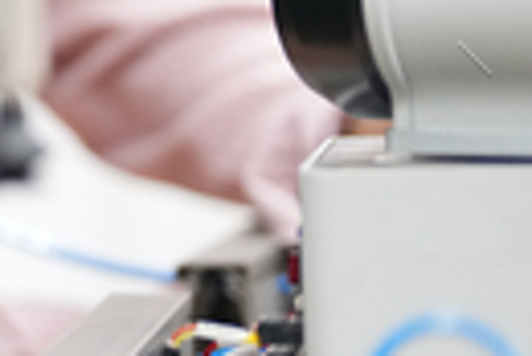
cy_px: -80
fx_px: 3343
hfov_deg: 8.7
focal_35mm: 226
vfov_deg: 6.1
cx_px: -487
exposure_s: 1/571
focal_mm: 50
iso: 2500
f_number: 1.4
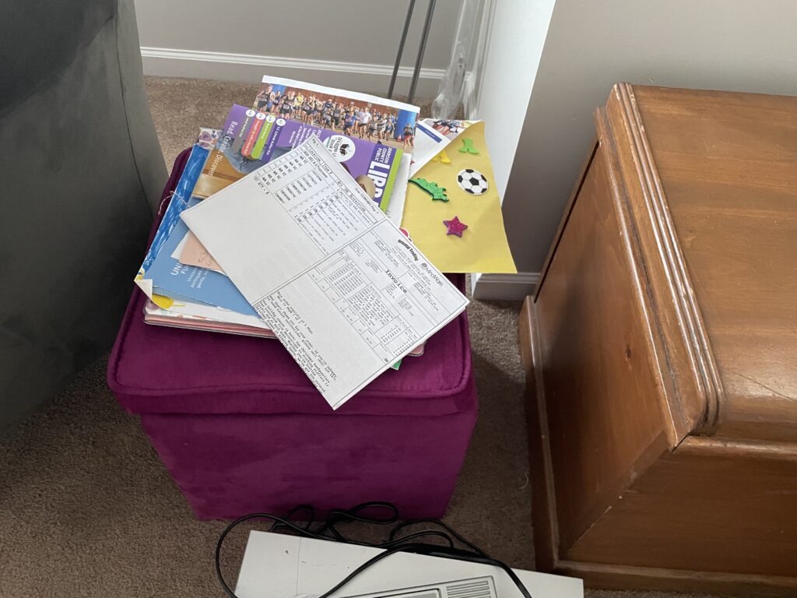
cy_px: 299
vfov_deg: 53.1
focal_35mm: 26
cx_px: 398
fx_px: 599
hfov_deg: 67.3
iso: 500
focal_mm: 4.2
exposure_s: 1/60
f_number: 1.6
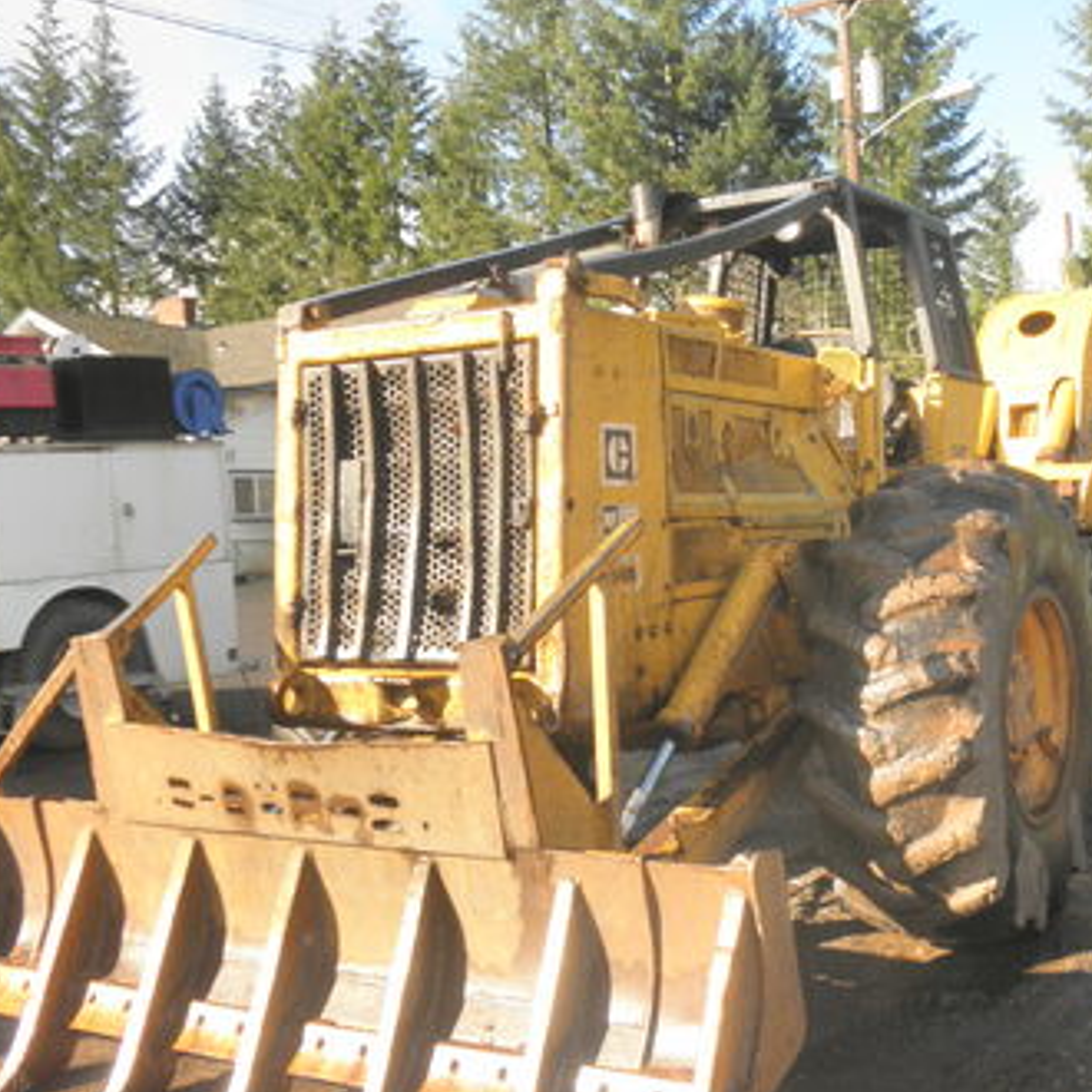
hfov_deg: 39.3
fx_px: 1499
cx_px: 771
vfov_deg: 39.8
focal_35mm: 42
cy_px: 662
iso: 64
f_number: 3
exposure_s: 1/320
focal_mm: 5
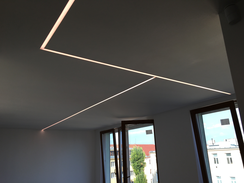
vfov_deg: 48.2
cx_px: 122
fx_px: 204
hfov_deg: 61.7
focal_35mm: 29
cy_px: 92
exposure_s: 1/290
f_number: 2.2
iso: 25
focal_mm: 4.15
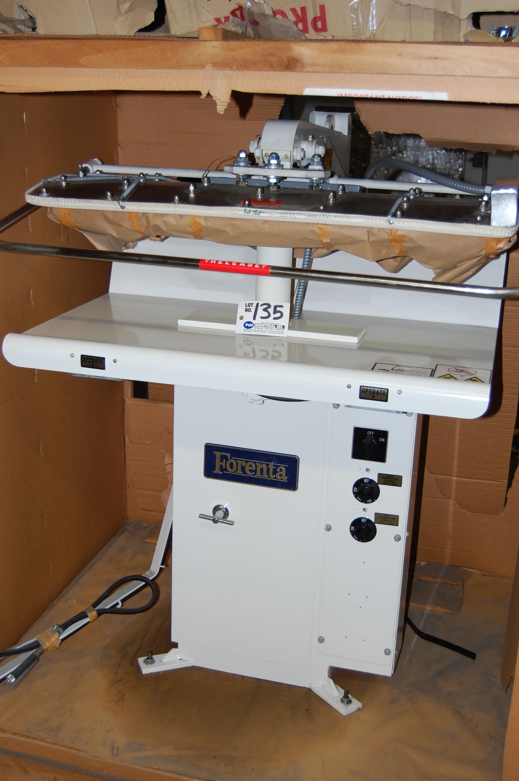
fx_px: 910
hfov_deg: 31.8
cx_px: 260
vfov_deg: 46.4
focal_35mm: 42
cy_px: 390
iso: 400
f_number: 4.2
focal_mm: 28
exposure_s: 1/60
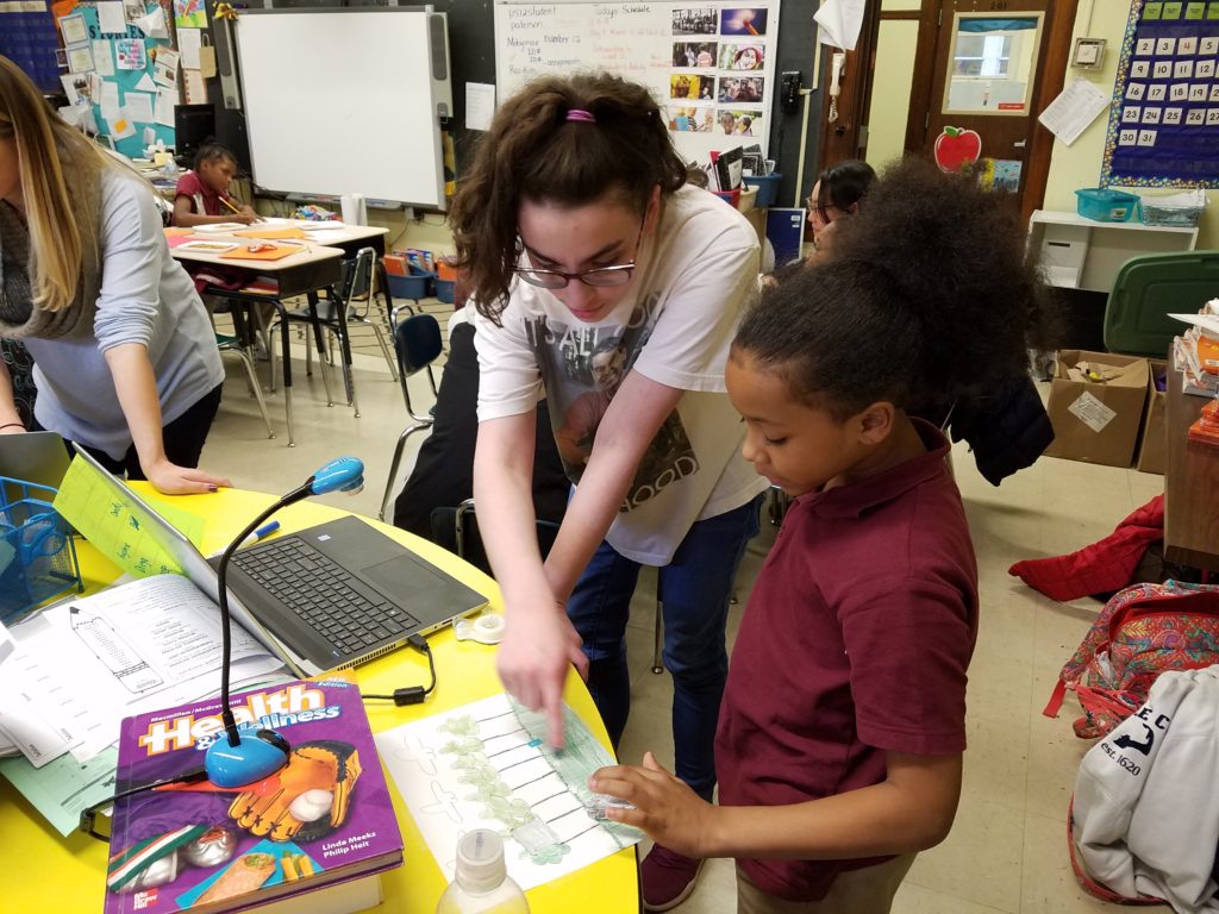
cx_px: 610
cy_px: 457
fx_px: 916
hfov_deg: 67.3
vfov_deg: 53.1
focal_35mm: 26
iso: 160
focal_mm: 4.2
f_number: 1.7
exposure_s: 1/40
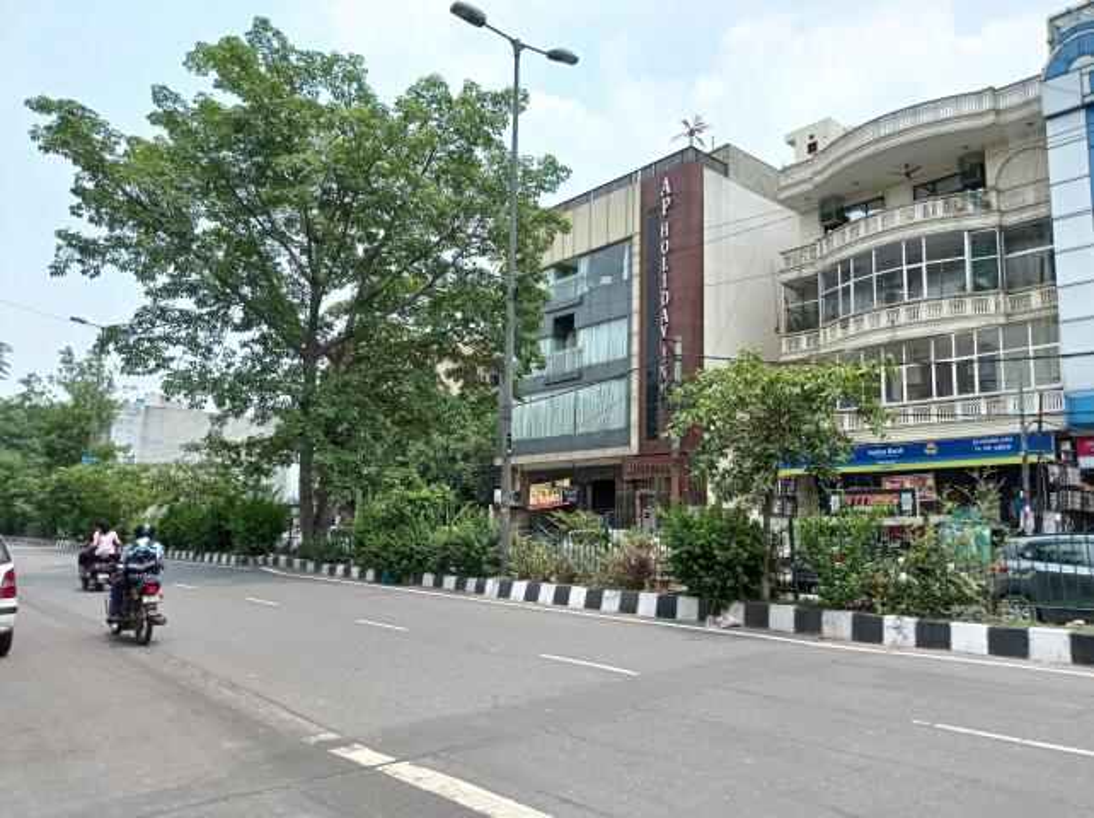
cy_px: 409
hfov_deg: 63.5
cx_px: 547
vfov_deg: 49.7
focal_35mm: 28
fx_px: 884
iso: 100
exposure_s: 1/10638
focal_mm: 4.7
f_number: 1.79
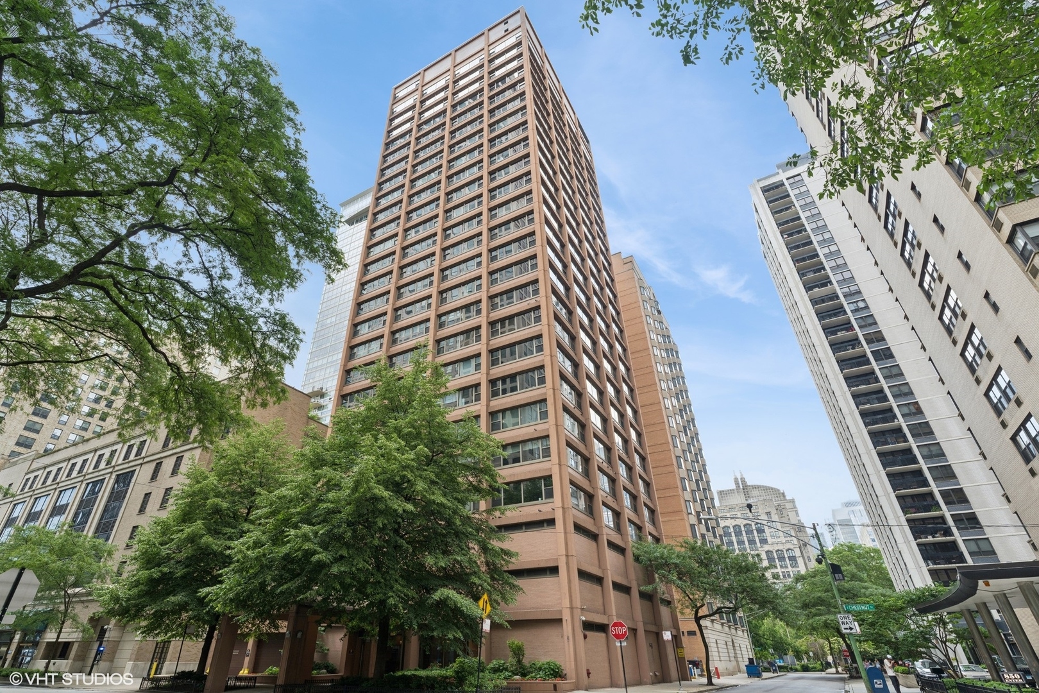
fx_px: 491
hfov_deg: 93.3
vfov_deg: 70.4
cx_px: 520
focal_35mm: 17
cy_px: 346
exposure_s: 1/100
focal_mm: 17
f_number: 8
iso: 320
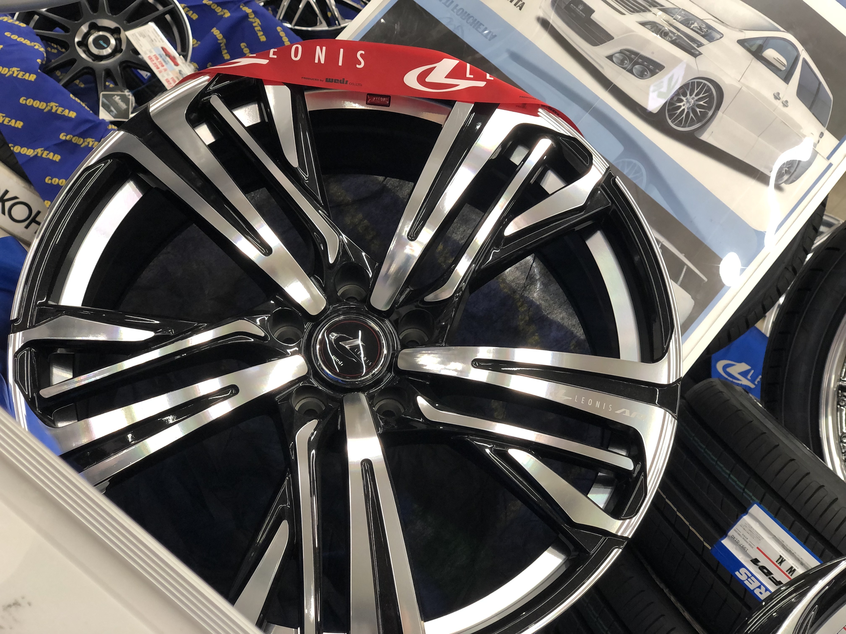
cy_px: 317
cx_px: 423
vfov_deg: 28.0
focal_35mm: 52
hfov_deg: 36.8
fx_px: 1271
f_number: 2.4
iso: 80
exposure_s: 1/50
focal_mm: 6
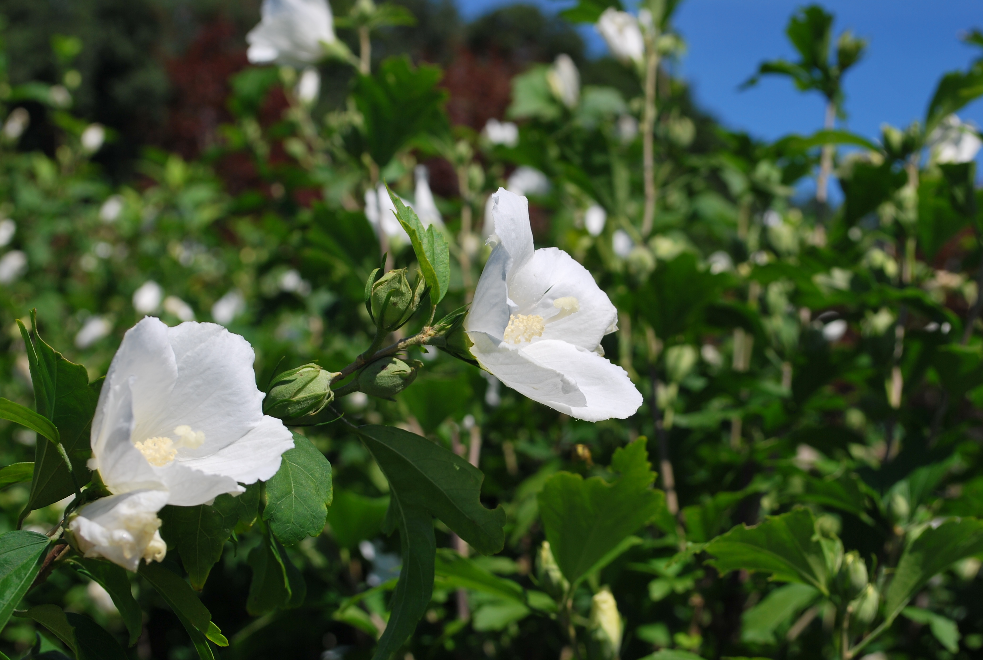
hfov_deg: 33.3
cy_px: 330
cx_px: 492
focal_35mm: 60
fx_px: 1642
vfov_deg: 22.7
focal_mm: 40
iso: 100
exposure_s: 1/400
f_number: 10
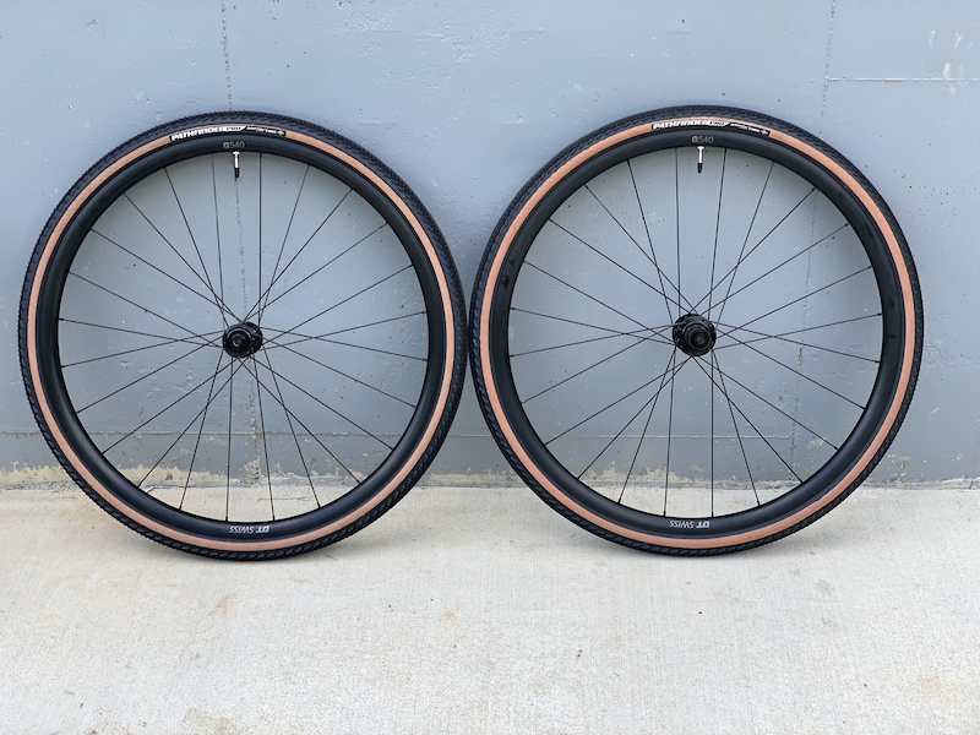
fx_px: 1472
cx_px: 490
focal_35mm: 52
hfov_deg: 36.8
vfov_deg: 28.0
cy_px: 368
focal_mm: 6
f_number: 2.4
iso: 16
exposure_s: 1/174
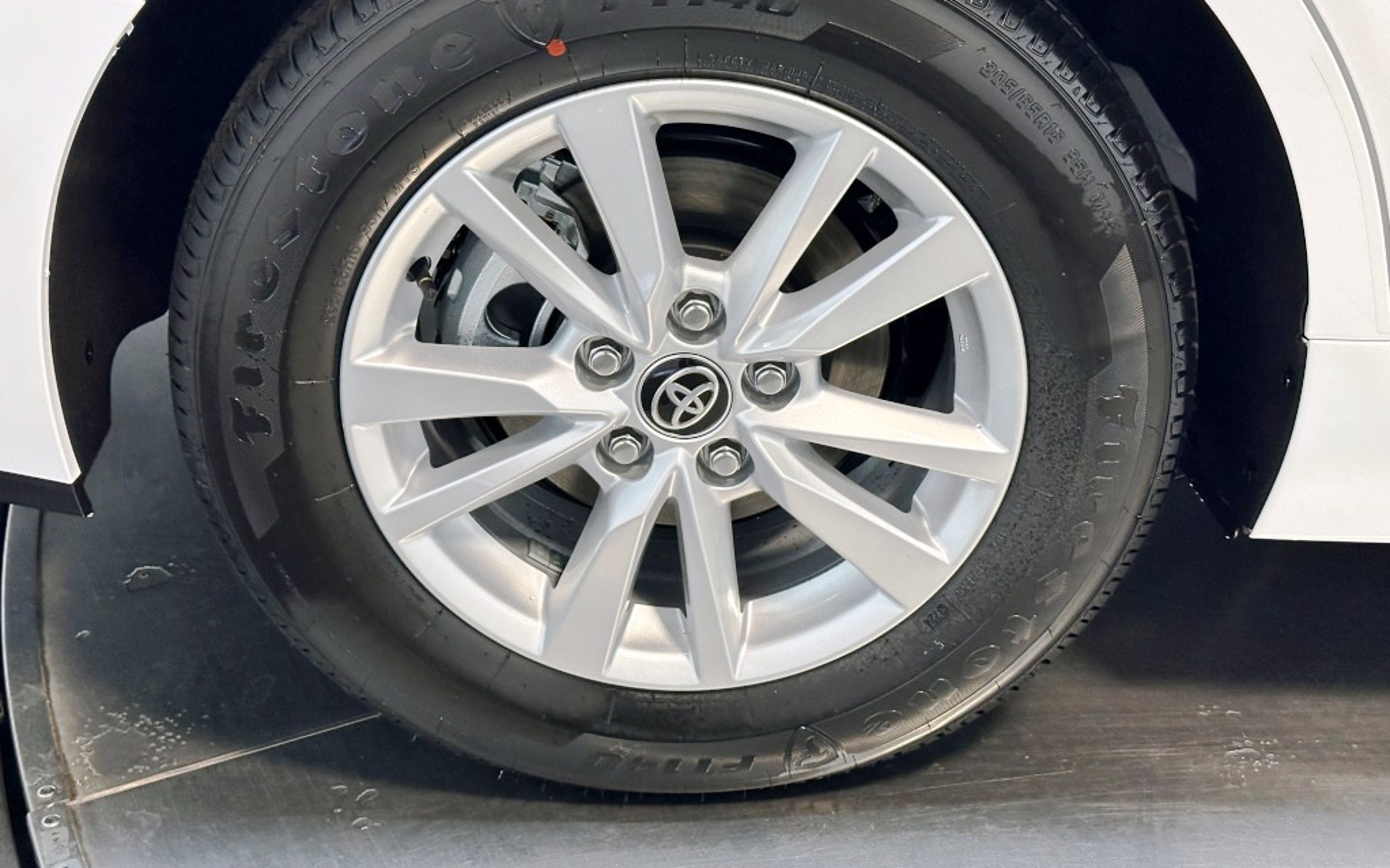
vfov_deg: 25.3
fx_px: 1931
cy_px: 351
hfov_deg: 39.6
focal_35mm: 51
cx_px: 695
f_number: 1.78
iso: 400
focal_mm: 6.86
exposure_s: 1/40
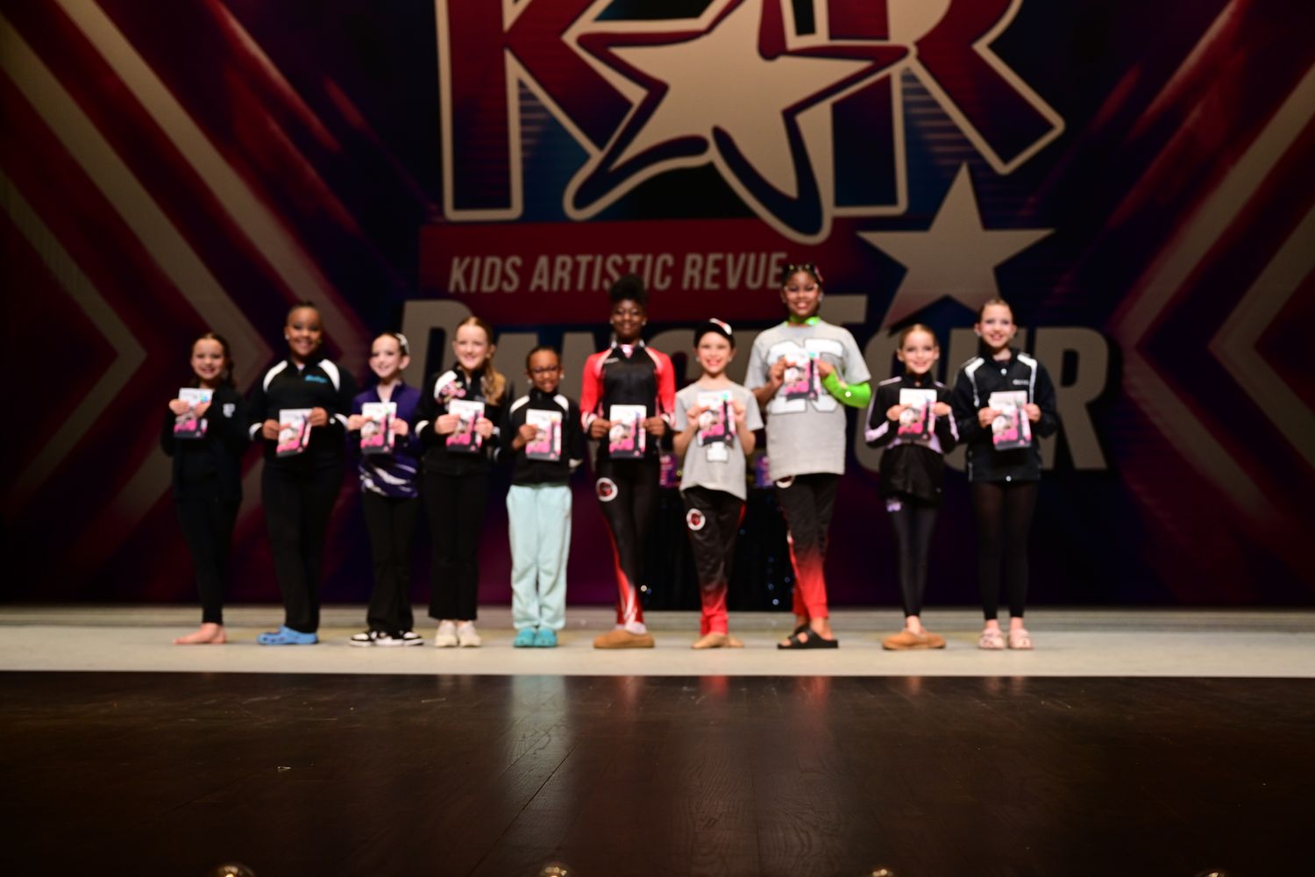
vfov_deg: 29.9
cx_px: 658
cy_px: 438
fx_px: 1644
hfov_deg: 43.6
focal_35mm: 45
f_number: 3.5
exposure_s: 1/800
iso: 1250
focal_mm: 45
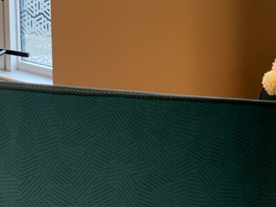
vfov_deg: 13.9
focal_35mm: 103
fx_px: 821
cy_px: -49
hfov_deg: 18.7
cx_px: 13
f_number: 1.8
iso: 64
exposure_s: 1/50
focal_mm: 4.25
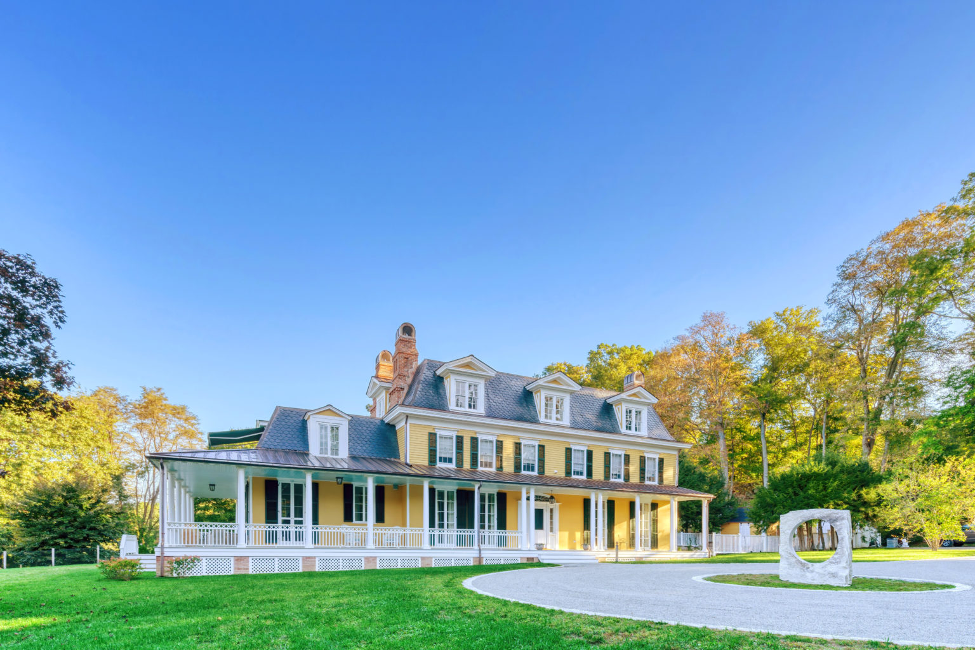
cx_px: 488
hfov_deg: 93.3
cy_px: 325
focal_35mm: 17
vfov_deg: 70.4
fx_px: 460
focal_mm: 17
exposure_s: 1/100
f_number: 14
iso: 100
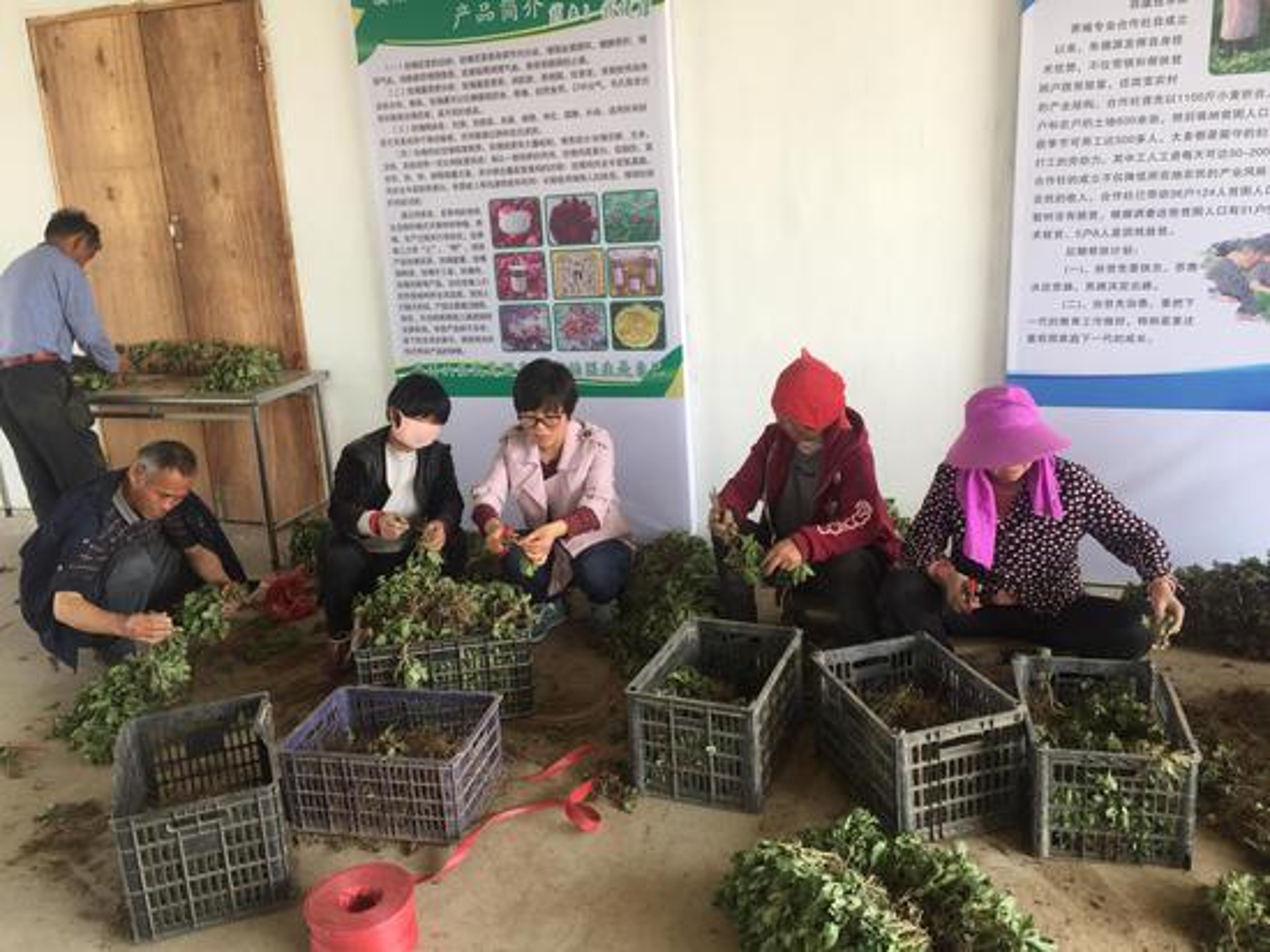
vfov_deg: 48.2
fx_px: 1063
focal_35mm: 29
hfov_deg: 61.7
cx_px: 635
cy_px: 476
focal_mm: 4.15
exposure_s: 1/100
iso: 32
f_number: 2.2
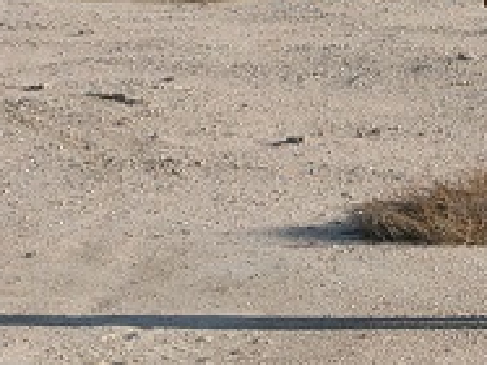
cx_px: 628
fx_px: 2882
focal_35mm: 205
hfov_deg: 9.5
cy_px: 119
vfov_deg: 7.2
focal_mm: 19.9
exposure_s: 1/296
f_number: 6.8
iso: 100
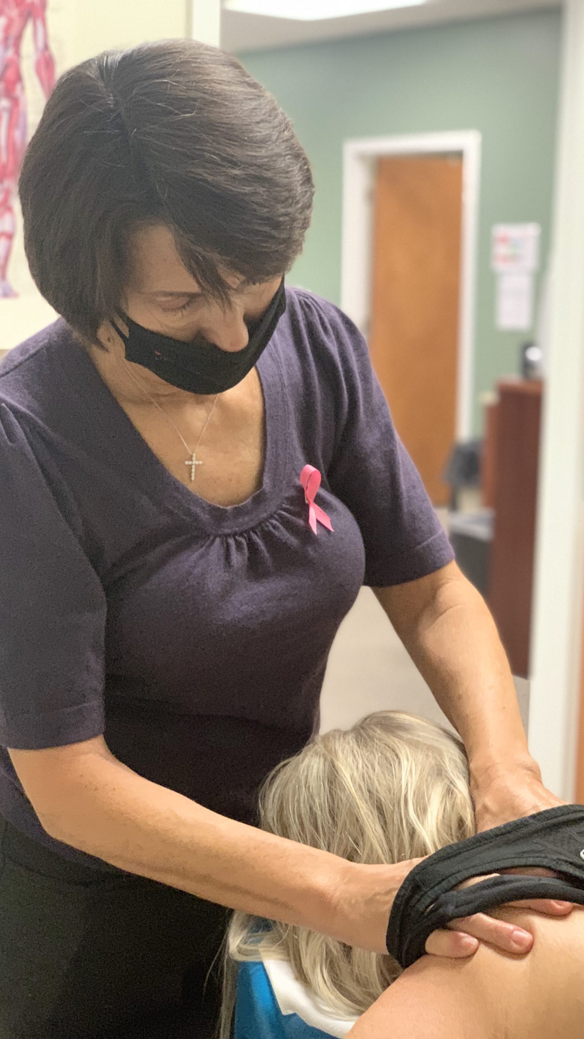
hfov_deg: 21.1
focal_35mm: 57
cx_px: 336
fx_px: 1569
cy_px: 522
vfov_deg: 36.6
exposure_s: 1/60
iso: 400
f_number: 2.4
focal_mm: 6
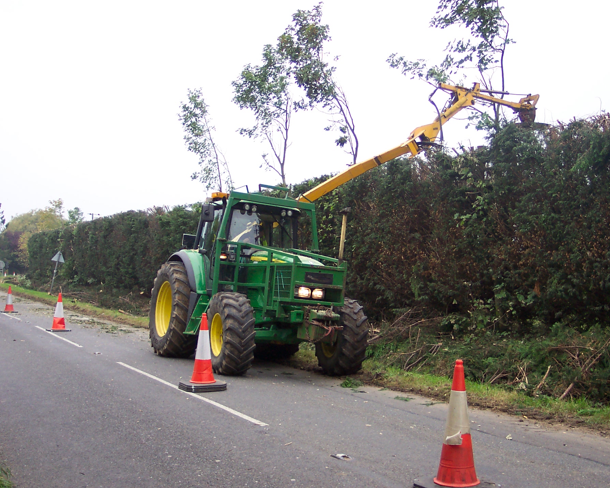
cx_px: 357
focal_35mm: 43
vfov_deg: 34.9
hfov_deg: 42.7
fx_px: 776
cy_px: 243
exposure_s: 1/250
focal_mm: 8
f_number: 2.8
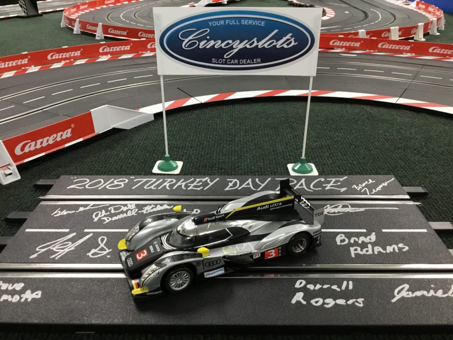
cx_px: 226
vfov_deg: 45.4
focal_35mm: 31
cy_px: 170
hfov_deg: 58.4
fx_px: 406
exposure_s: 1/30
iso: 125
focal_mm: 3.3
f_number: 2.4
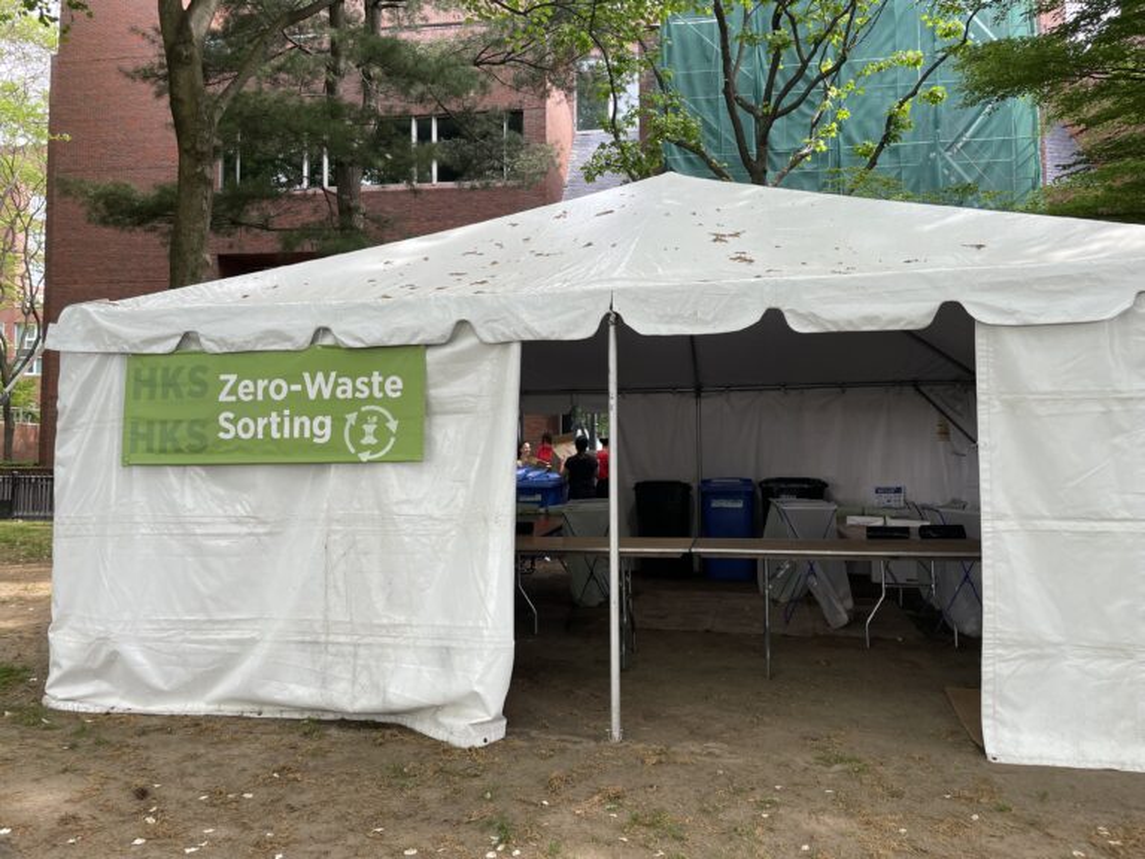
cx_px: 572
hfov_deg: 67.3
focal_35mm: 26
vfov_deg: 53.1
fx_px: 860
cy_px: 430
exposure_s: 1/387
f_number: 1.6
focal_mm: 4.2
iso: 32
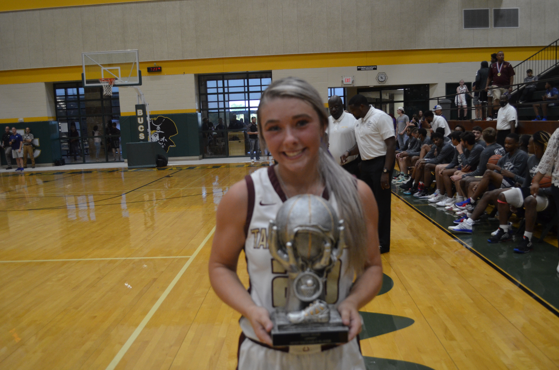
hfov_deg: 62.0
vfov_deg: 43.4
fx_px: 465
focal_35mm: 30
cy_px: 185
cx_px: 280
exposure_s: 1/320
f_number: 3.8
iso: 1600
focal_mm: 20
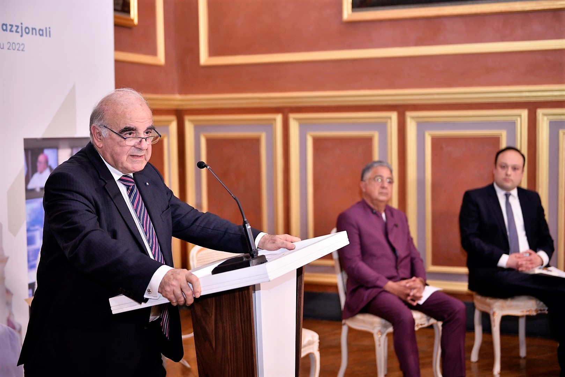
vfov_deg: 24.6
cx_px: 282
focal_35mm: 55
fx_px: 863
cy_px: 188
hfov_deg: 36.2
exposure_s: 1/100
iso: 800
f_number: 2.8
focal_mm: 55
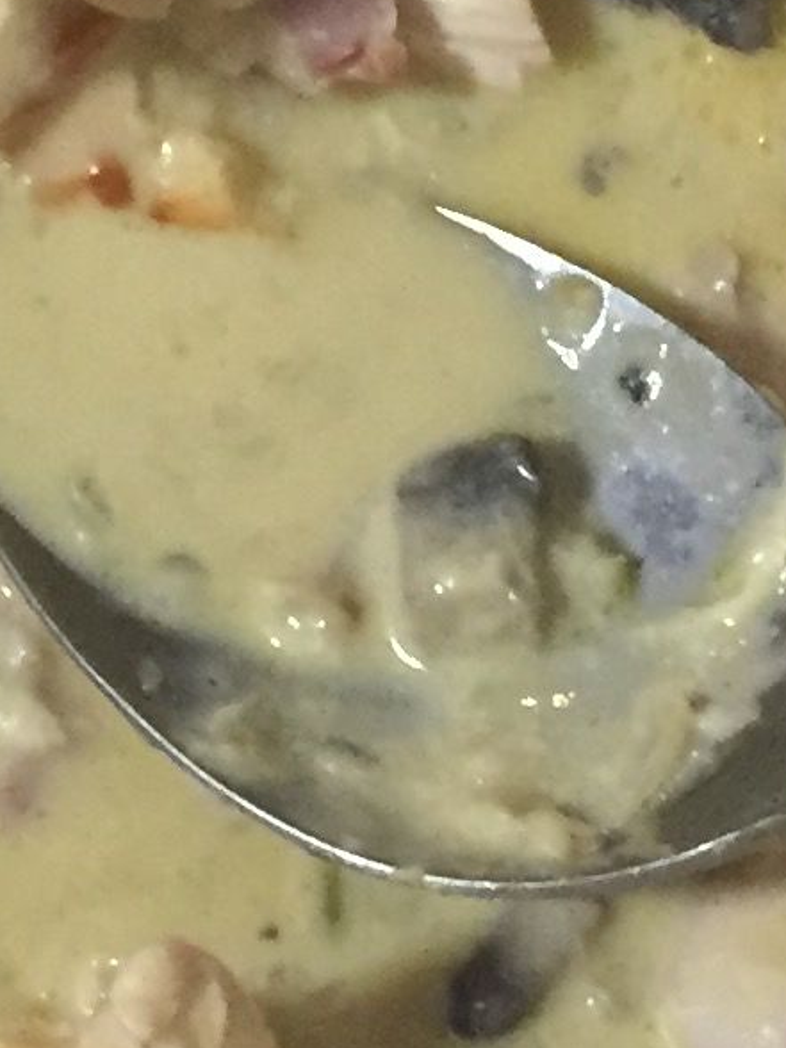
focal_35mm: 161
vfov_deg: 12.3
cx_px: 57
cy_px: 401
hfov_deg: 9.2
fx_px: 4874
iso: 250
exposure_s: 1/17
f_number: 2.2
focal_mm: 4.15
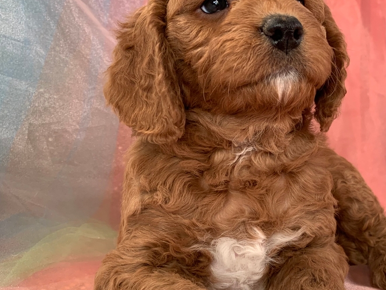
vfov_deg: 30.8
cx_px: 273
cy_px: 175
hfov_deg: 39.7
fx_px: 524
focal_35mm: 47
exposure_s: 1/120
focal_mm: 4.25
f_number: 1.8
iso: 80
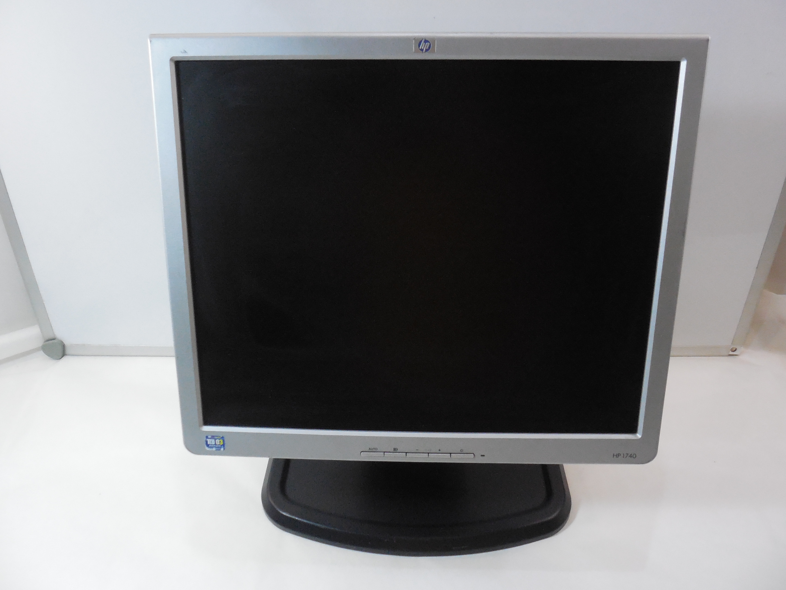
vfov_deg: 53.1
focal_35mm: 26
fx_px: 590
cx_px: 393
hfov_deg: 67.3
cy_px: 295
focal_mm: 4.6
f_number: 3.5
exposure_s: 1/200
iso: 800
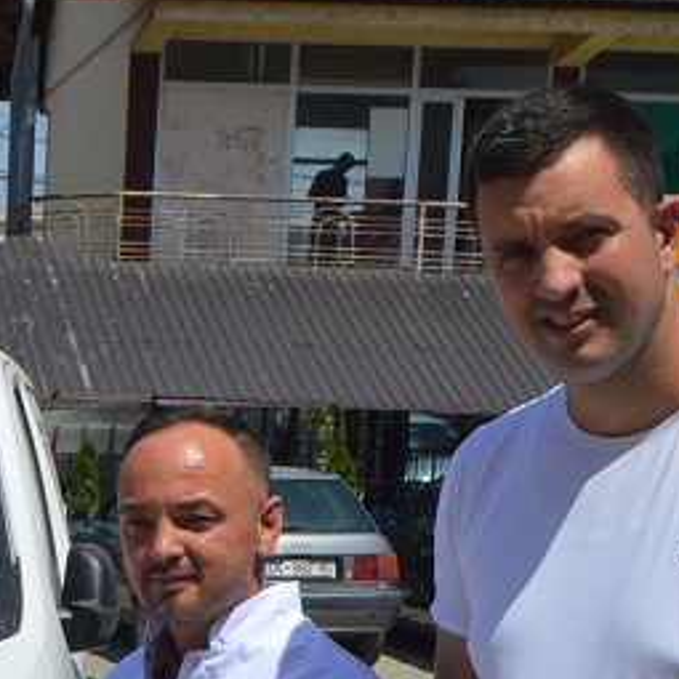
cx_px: -328
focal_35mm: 108
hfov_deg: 15.0
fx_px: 2397
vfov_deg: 15.9
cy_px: 638
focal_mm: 18
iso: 100
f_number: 9
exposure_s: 1/320
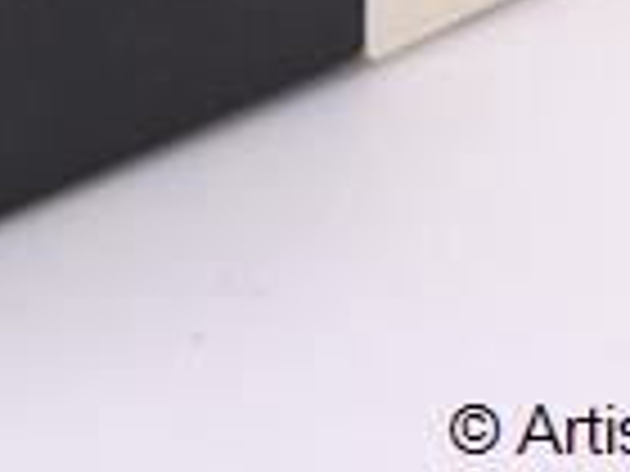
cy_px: -423
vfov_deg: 5.3
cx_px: -27
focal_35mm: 276
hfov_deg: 7.1
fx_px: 5023
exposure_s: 1/100
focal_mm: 45
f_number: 5.6
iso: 125
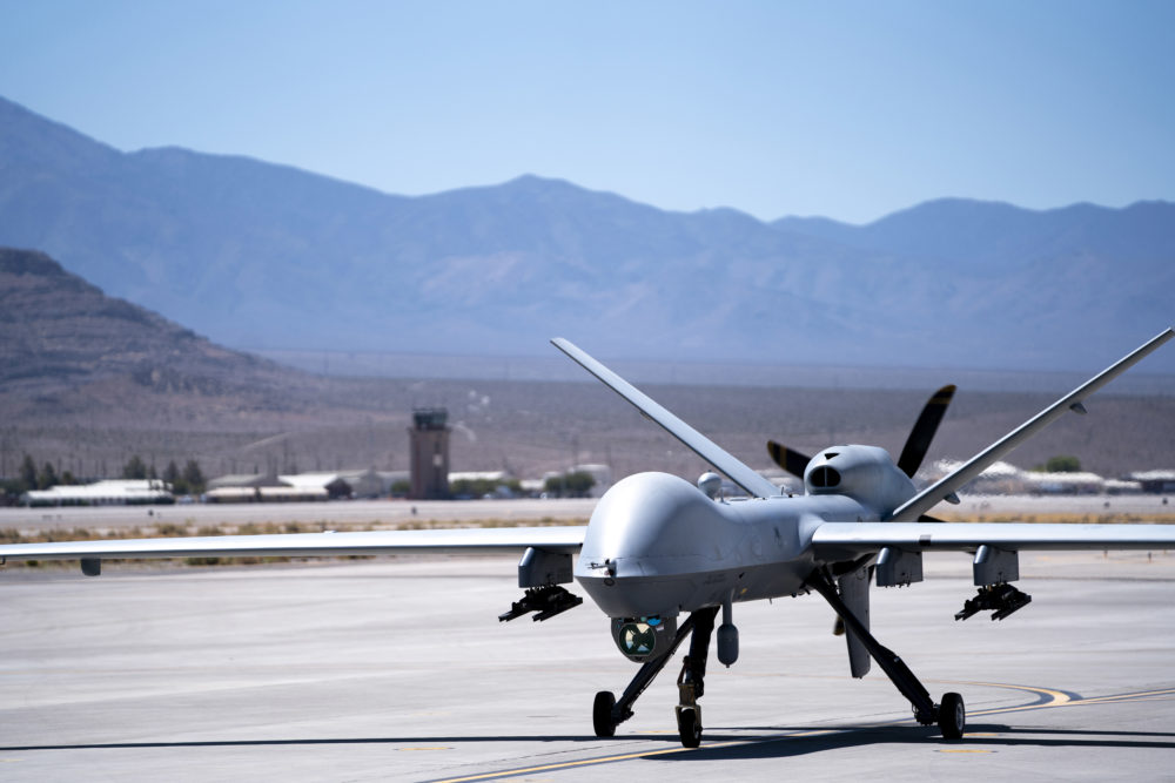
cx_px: 588
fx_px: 6104
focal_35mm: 187
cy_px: 392
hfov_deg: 11.0
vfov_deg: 7.3
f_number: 2.8
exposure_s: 1/3200
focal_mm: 187
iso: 50
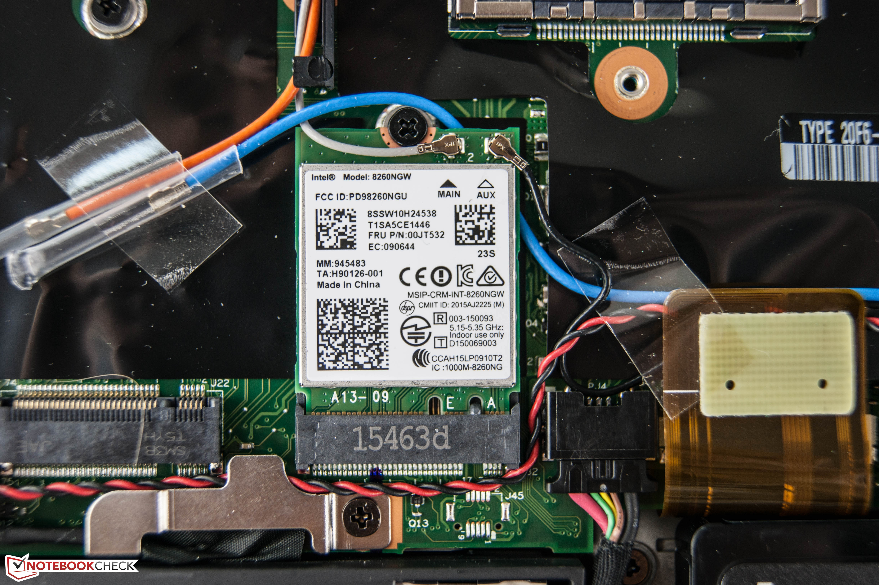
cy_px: 292
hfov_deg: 37.9
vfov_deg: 25.7
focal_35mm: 52
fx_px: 1281
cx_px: 440
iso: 100
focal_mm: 35
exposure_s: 1/60
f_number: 5
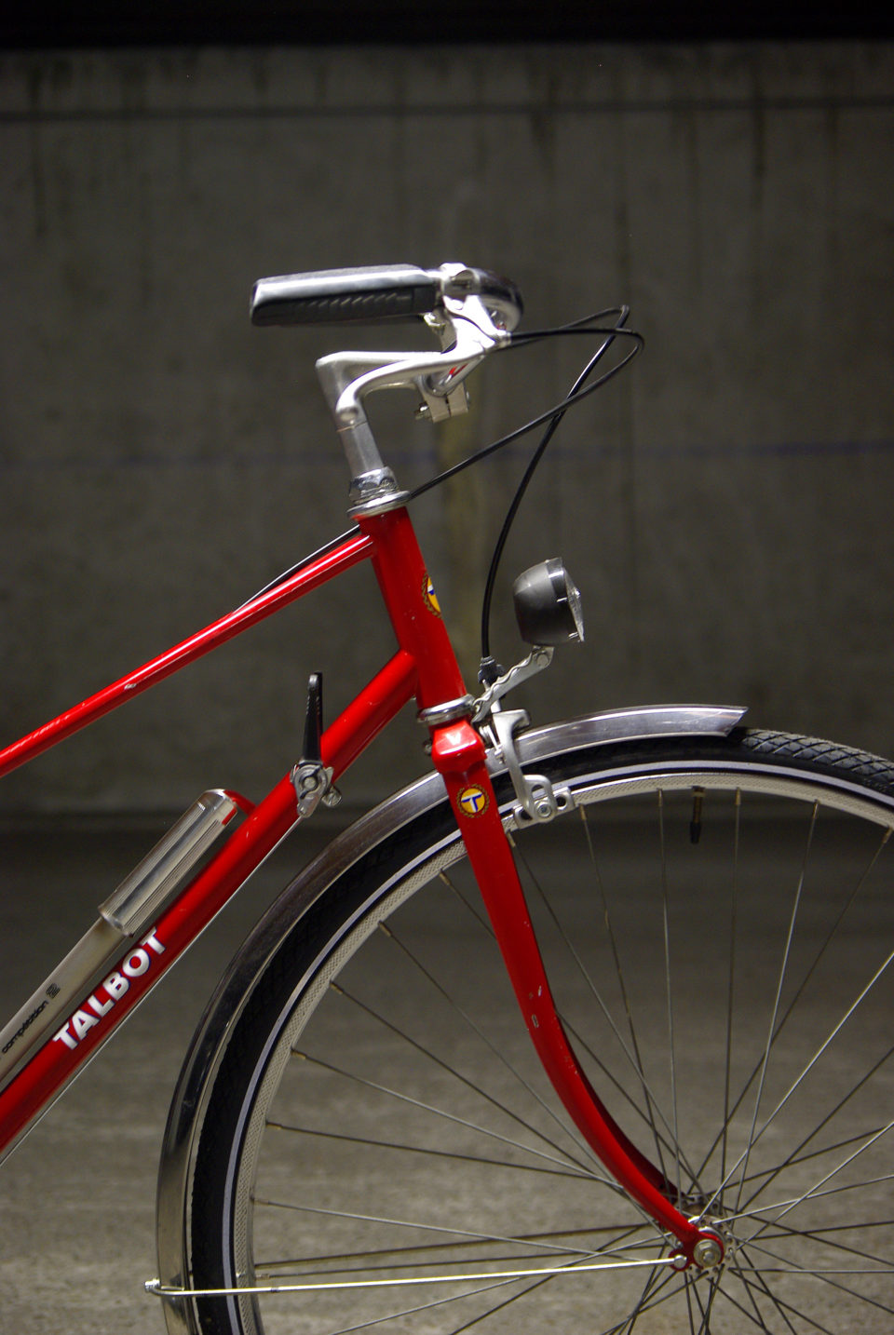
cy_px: 668
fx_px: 3231
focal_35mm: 87
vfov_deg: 23.4
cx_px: 447
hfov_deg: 15.8
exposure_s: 1/6
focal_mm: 58
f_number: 4
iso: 400
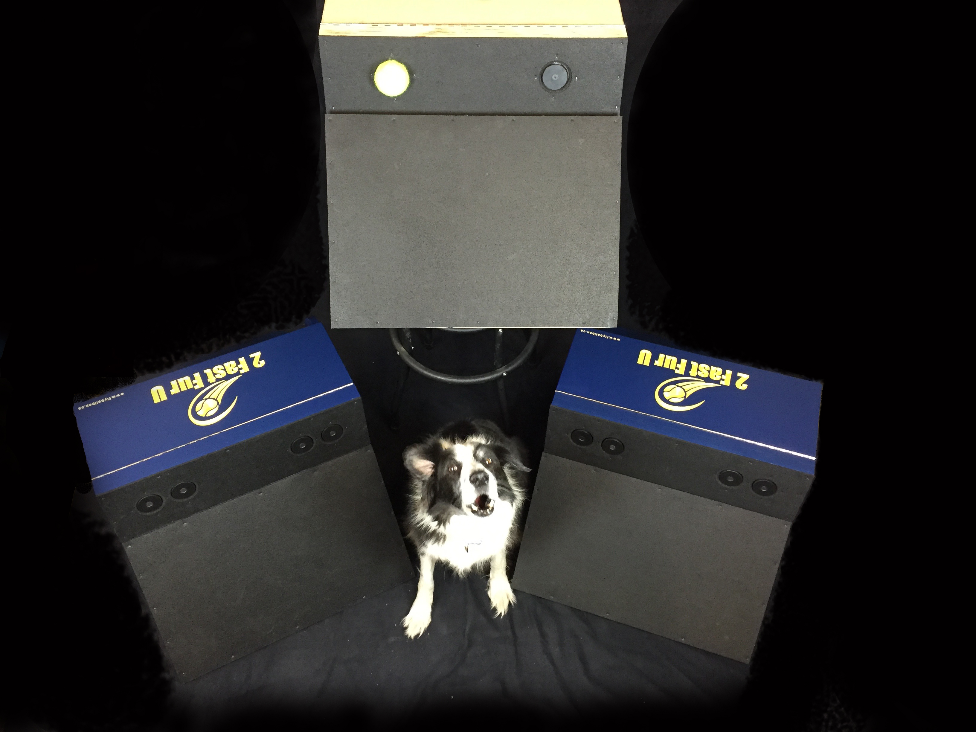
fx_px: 818
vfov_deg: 48.2
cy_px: 366
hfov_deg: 61.7
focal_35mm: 29
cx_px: 488
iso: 200
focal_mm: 4.15
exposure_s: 1/30
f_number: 2.2
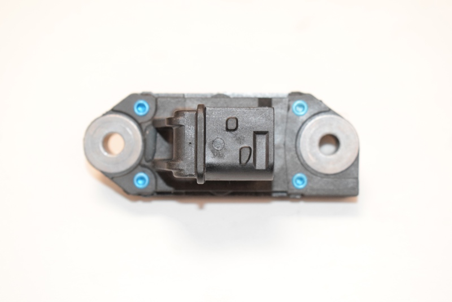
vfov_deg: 16.6
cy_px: 151
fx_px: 1037
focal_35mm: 82
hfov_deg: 24.6
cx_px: 226
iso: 3200
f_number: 7.1
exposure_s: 1/160
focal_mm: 55
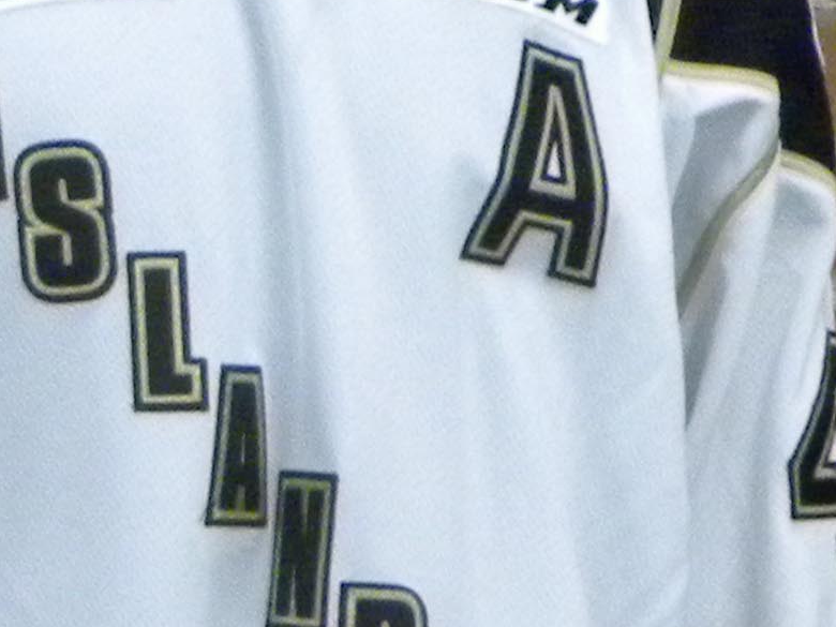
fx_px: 5700
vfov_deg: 6.3
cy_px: 427
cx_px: -1134
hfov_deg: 7.8
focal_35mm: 236
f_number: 3.2
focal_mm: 8.2
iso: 400
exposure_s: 1/73.6
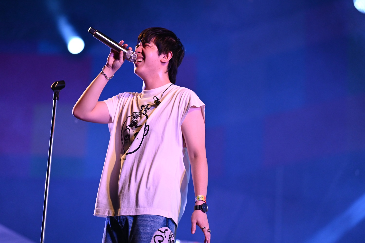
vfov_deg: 7.6
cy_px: 122
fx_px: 1824
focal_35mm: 180
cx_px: 182
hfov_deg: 11.4
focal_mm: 180
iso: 4000
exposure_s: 1/640
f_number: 3.5
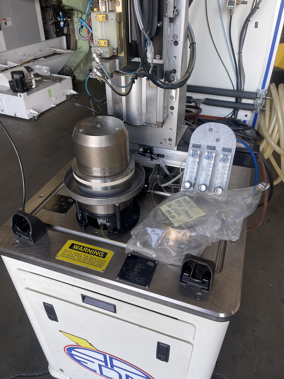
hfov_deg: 54.9
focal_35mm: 25
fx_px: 273
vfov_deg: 69.4
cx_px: 142
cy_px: 190
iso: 50
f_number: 1.6
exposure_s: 1/120
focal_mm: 5.1
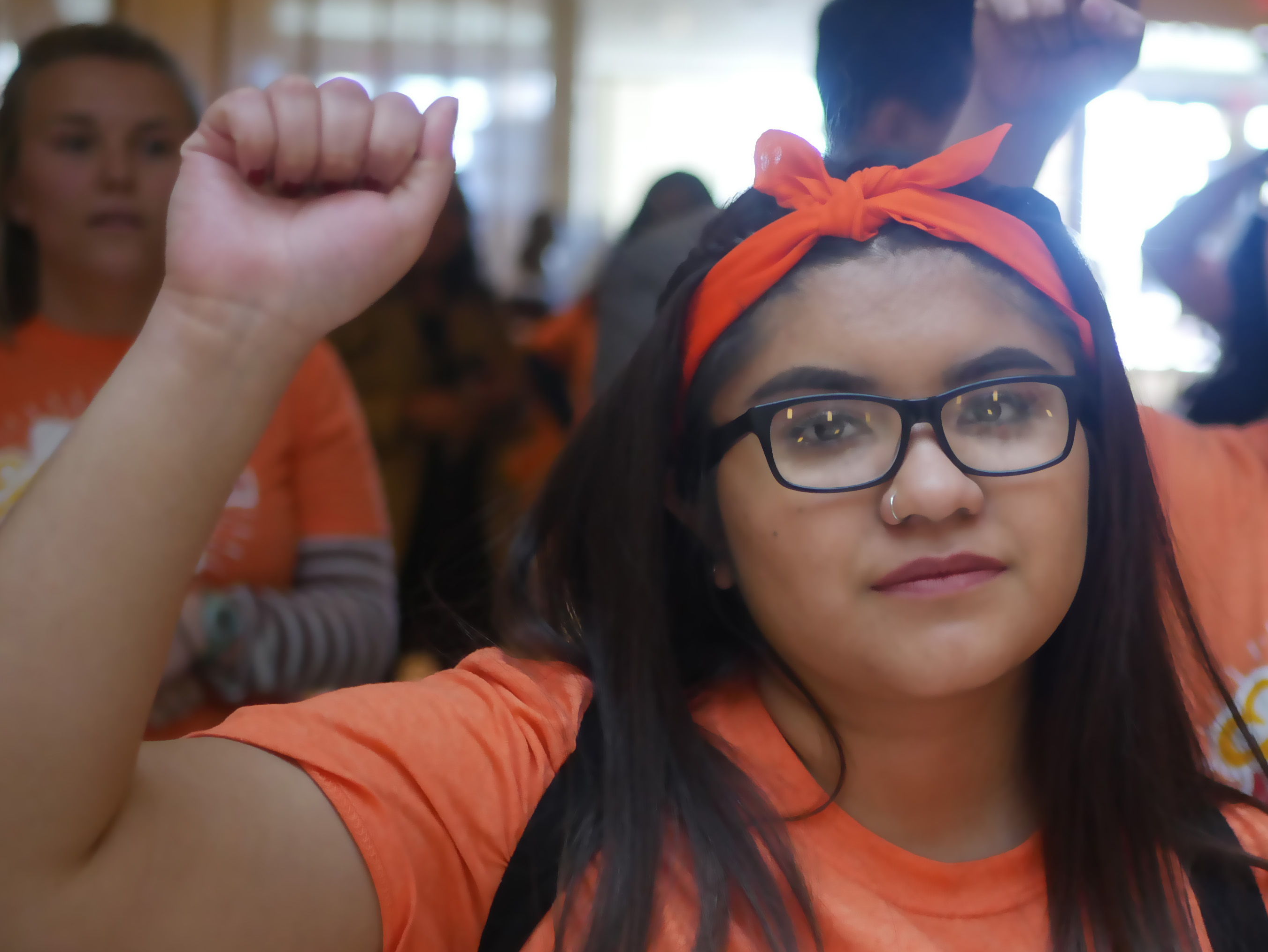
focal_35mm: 85
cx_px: 1025
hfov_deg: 22.7
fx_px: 3115
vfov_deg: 17.4
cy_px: 542
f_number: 1.7
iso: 800
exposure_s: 1/250
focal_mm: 25
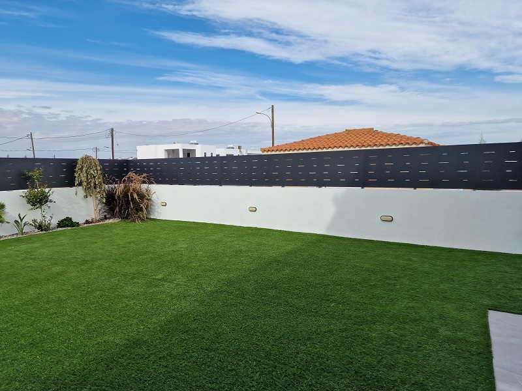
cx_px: 261
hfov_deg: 73.9
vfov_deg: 58.9
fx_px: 347
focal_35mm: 23
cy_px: 196
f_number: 1.8
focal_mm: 6.4
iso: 50
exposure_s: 1/1316
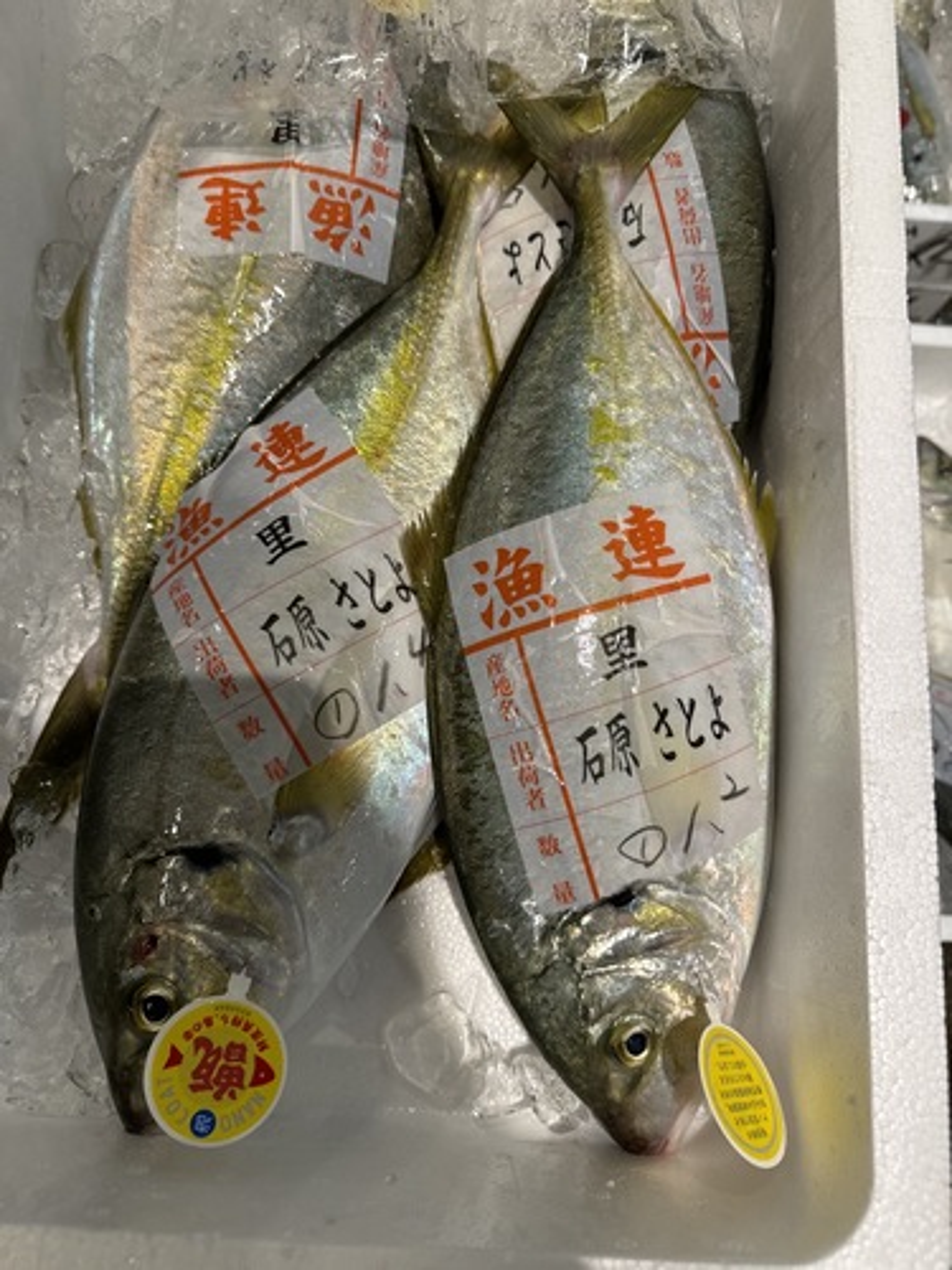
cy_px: 635
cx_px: 476
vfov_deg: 71.6
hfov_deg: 56.8
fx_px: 880
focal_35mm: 24
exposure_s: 1/120
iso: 160
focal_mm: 6.76
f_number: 1.78
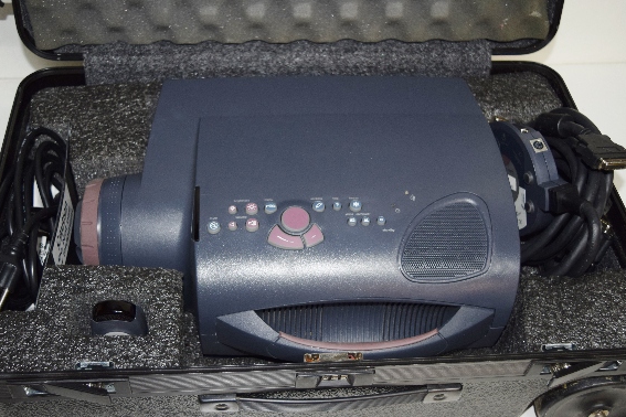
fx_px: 765
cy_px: 217
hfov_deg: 44.5
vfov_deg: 30.5
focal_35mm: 44
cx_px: 304
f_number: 4
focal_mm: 26
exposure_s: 1/60
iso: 800
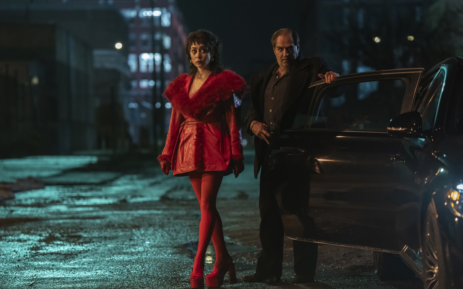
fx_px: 1476
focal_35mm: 117
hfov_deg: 17.8
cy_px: 153
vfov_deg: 11.2
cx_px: 232
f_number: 2.8
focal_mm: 114
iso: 5000
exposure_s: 1/200
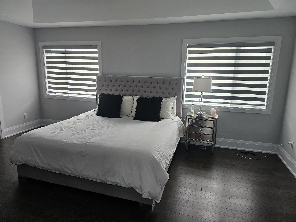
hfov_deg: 73.9
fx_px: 197
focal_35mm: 23
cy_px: 111
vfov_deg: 58.9
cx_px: 148
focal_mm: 6.3
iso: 200
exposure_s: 1/120
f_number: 1.7
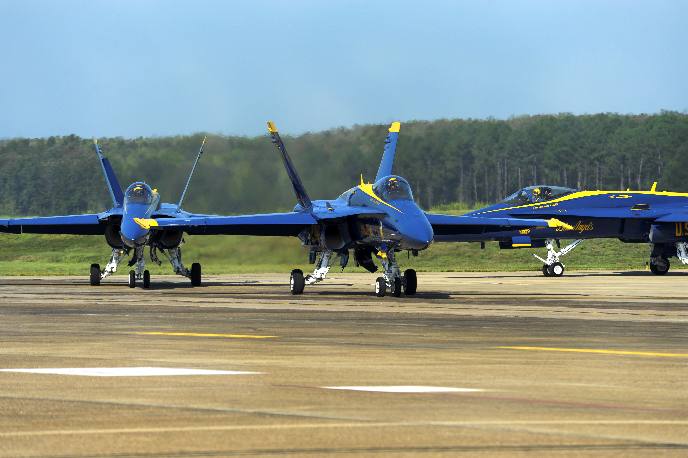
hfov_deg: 7.6
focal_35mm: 270
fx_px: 5157
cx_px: 344
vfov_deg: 5.1
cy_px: 229
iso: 200
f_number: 6.3
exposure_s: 1/800
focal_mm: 270
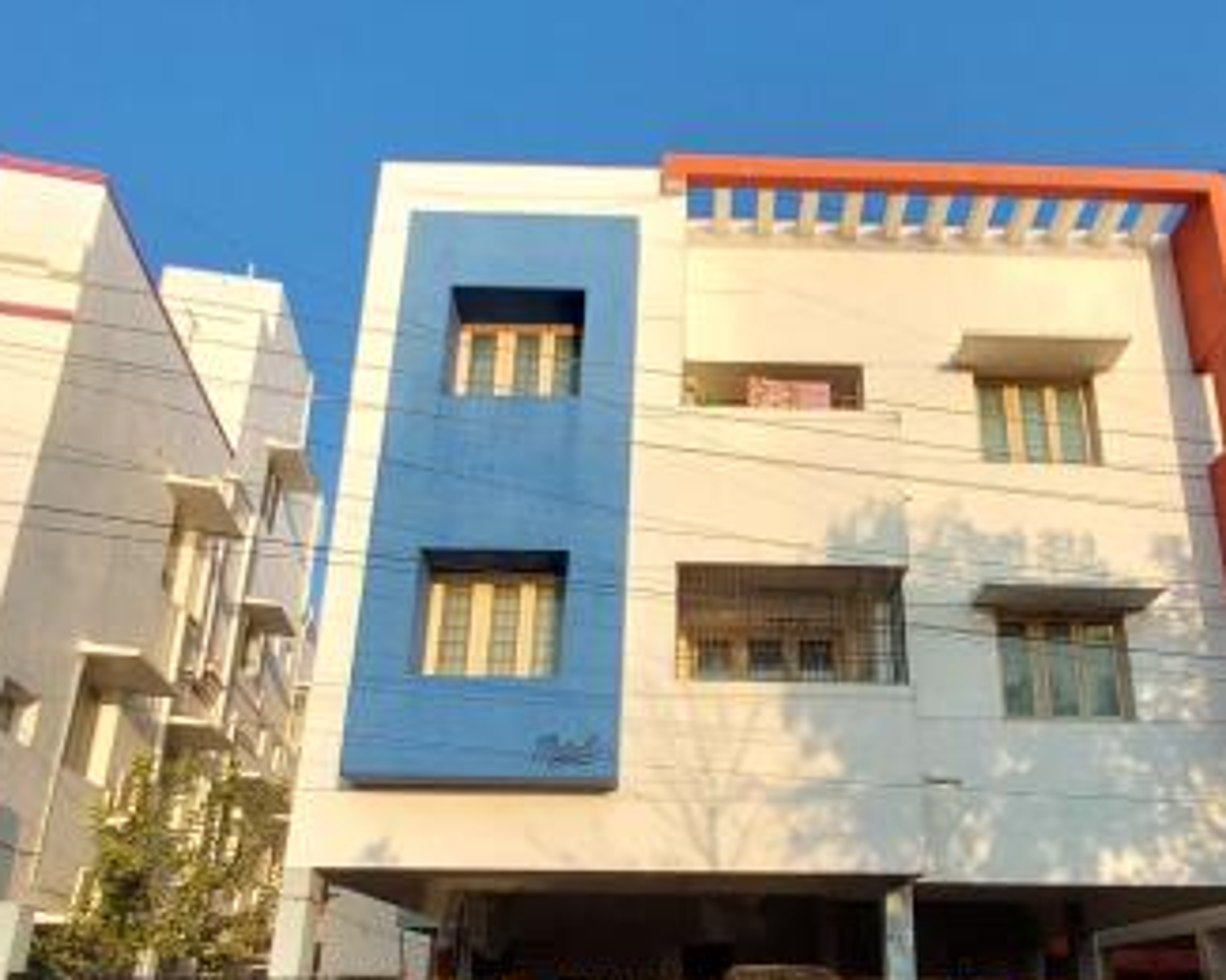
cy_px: 716
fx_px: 907
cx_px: 705
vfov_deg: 54.5
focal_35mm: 25
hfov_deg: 67.7
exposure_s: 1/981
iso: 64
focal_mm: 1.42
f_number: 2.2
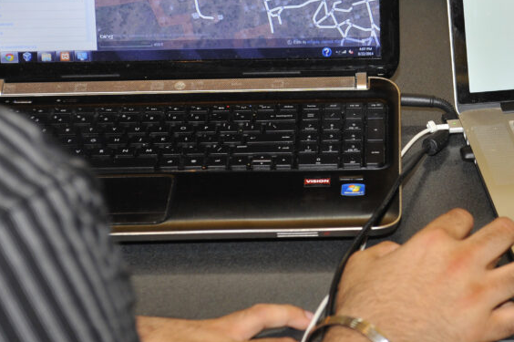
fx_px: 1812
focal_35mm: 127
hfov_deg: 16.0
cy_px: 80
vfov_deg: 10.7
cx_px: 441
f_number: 7.1
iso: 1250
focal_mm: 70
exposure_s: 1/100
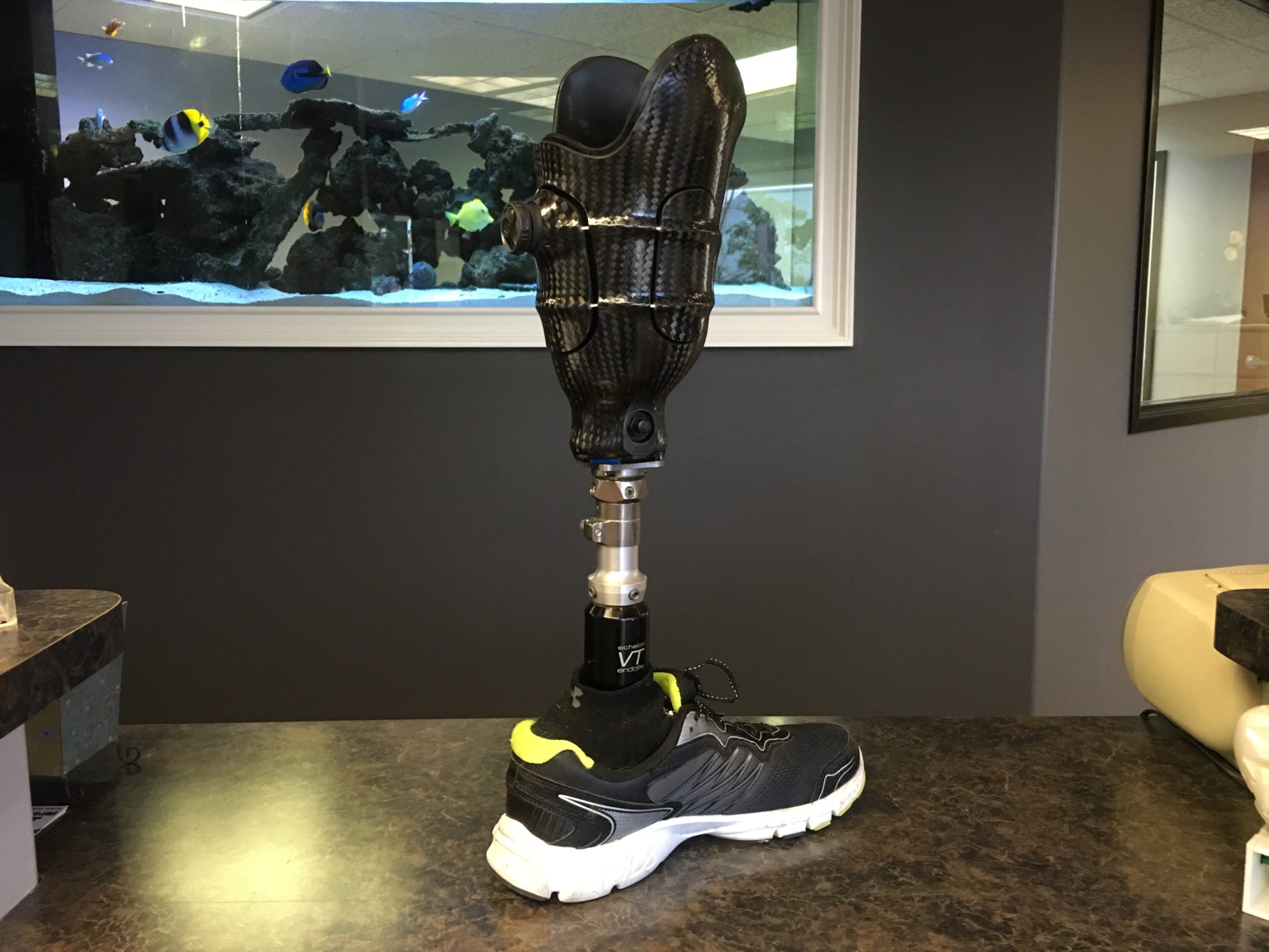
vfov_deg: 48.2
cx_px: 634
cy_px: 476
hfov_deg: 61.7
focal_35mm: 29
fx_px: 1063
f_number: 2.2
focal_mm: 4.15
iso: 100
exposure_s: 1/15
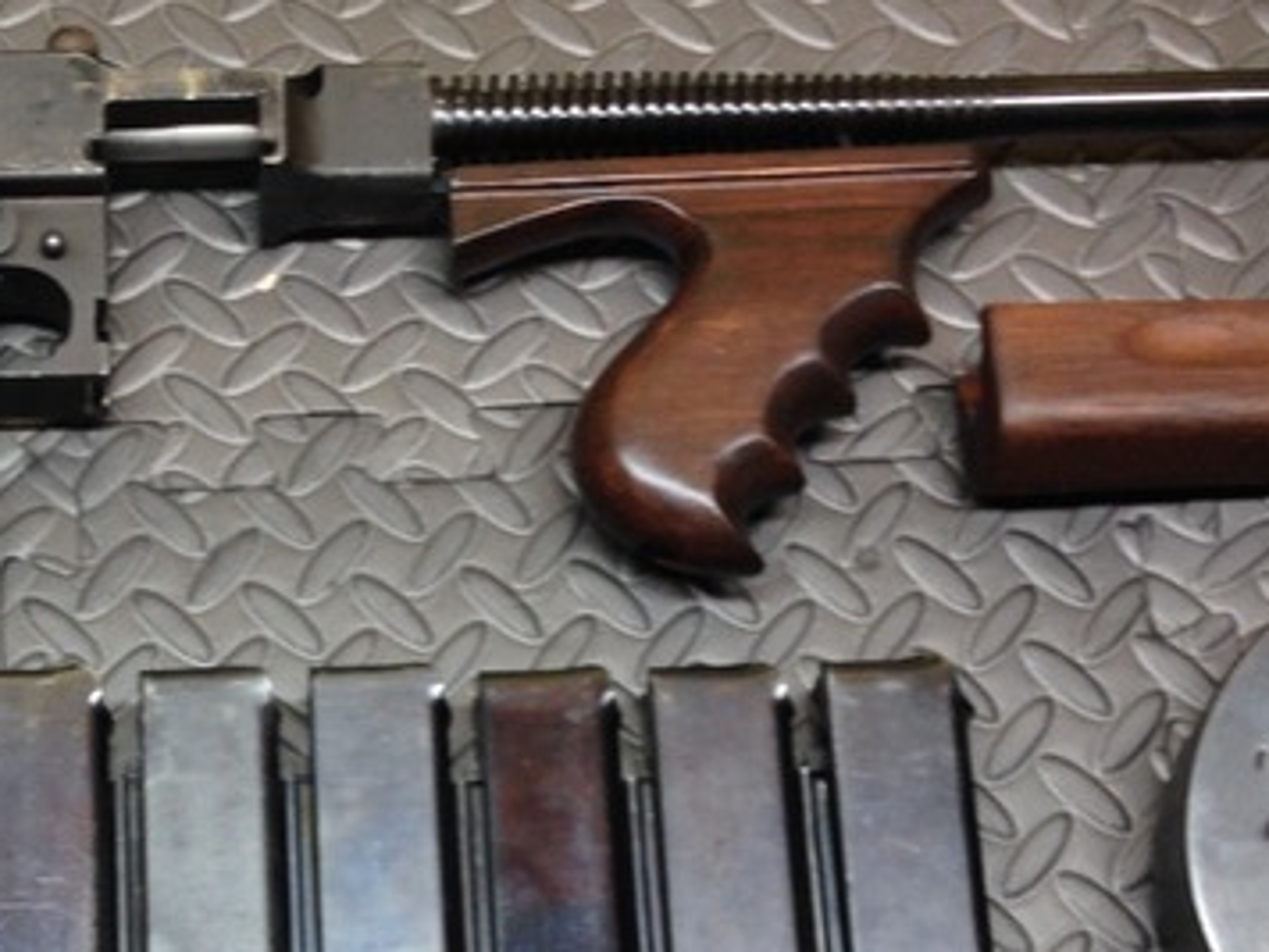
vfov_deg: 15.3
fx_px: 3483
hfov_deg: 20.2
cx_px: 93
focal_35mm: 95
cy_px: 899
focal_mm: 4.12
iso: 50
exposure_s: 1/20
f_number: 2.4
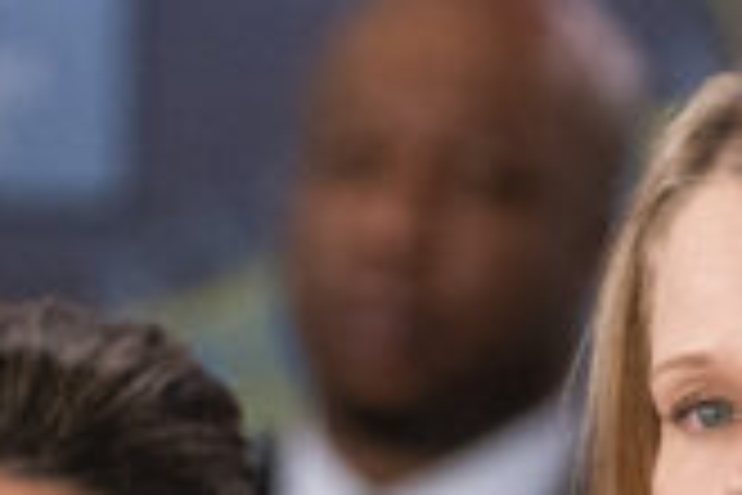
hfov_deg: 1.9
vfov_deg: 1.3
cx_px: 355
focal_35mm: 1089
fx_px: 22444
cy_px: 1062
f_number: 4
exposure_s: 1/125
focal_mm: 200
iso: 6400
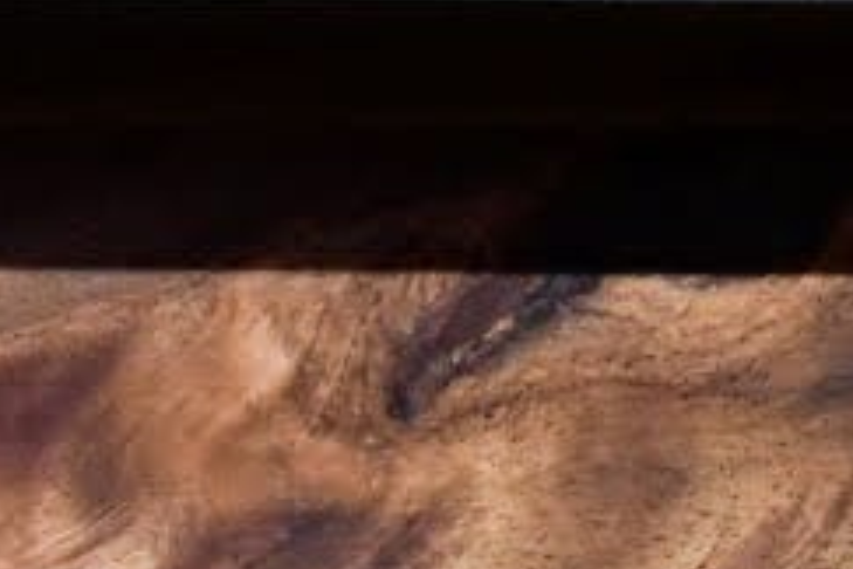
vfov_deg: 3.9
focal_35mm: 346
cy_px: -920
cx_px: 1818
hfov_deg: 5.8
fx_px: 8198
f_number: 4.5
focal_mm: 35
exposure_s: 1/100
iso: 1100
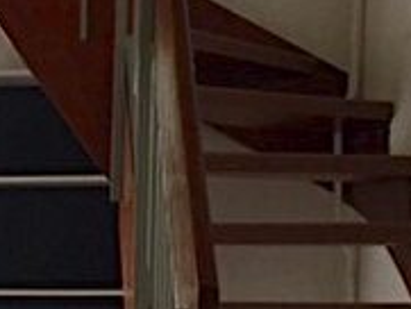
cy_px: 333
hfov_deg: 15.6
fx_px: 1331
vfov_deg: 13.0
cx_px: -268
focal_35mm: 112
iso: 32
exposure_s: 1/60
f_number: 2.2
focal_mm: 4.15
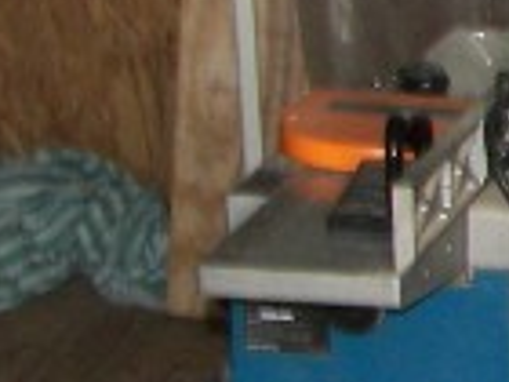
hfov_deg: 9.0
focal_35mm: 206
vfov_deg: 7.2
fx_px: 3029
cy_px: 76
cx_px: 1069
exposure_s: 1/30
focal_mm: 6
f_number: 2.8
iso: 100
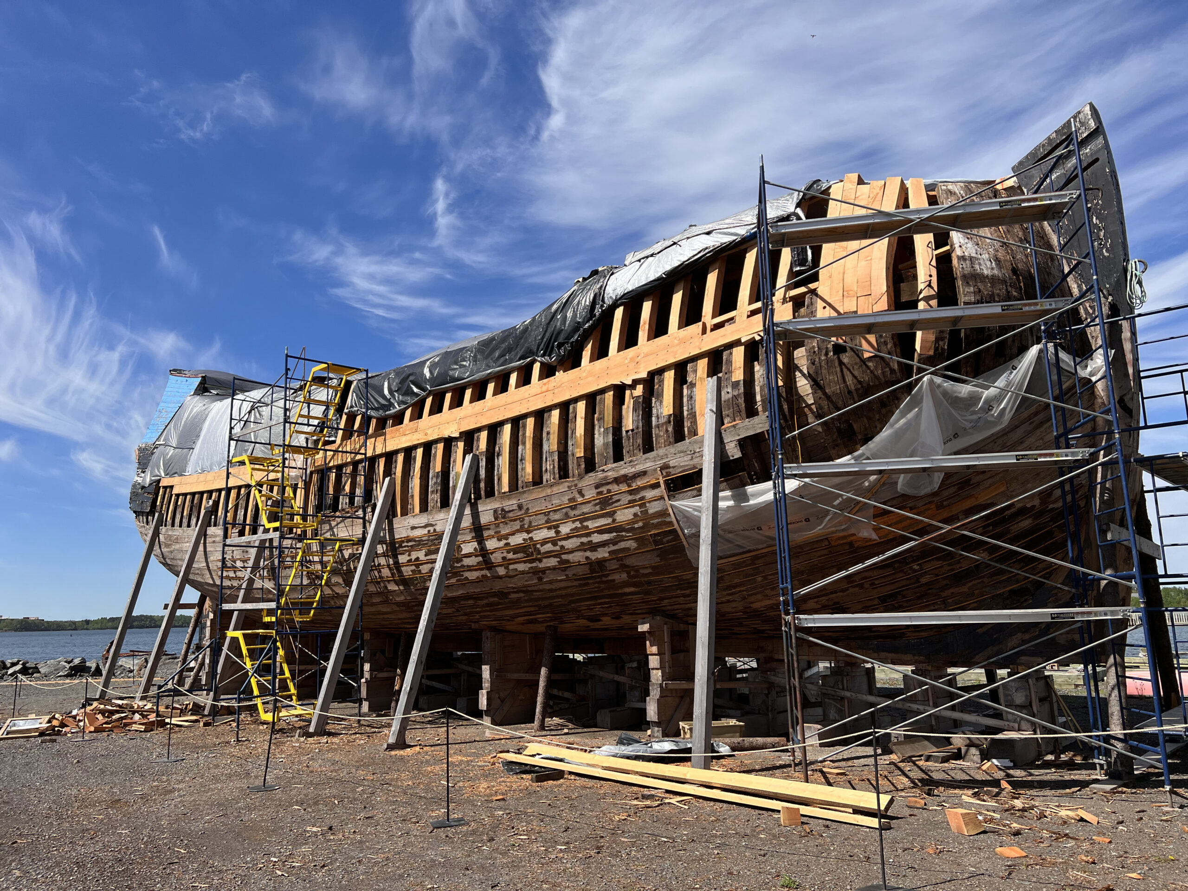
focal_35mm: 26
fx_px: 892
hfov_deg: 67.3
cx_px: 594
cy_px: 446
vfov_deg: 53.1
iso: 50
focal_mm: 5.7
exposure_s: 1/4831
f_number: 1.5
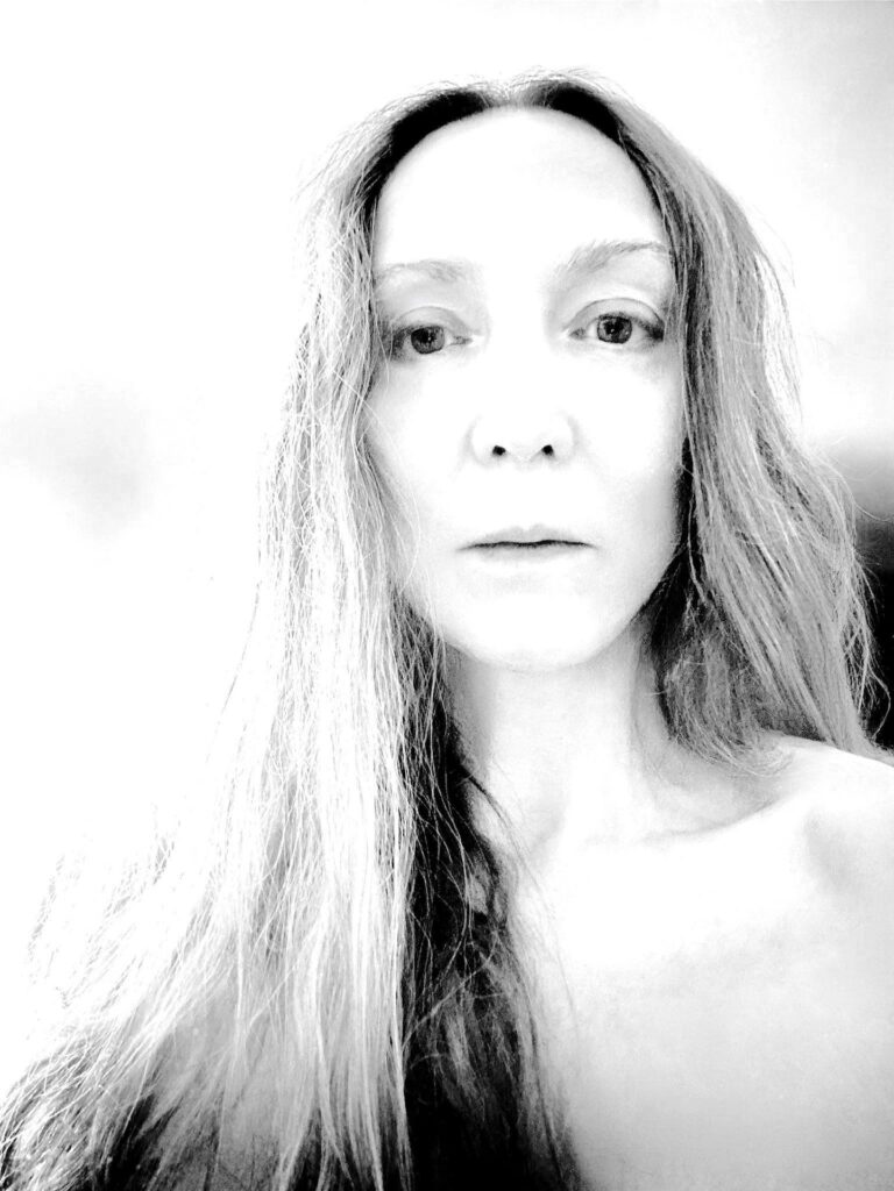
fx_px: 1033
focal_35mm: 30
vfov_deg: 60.0
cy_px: 596
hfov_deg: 46.8
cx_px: 447
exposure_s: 1/16
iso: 640
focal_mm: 2.69
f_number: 1.9
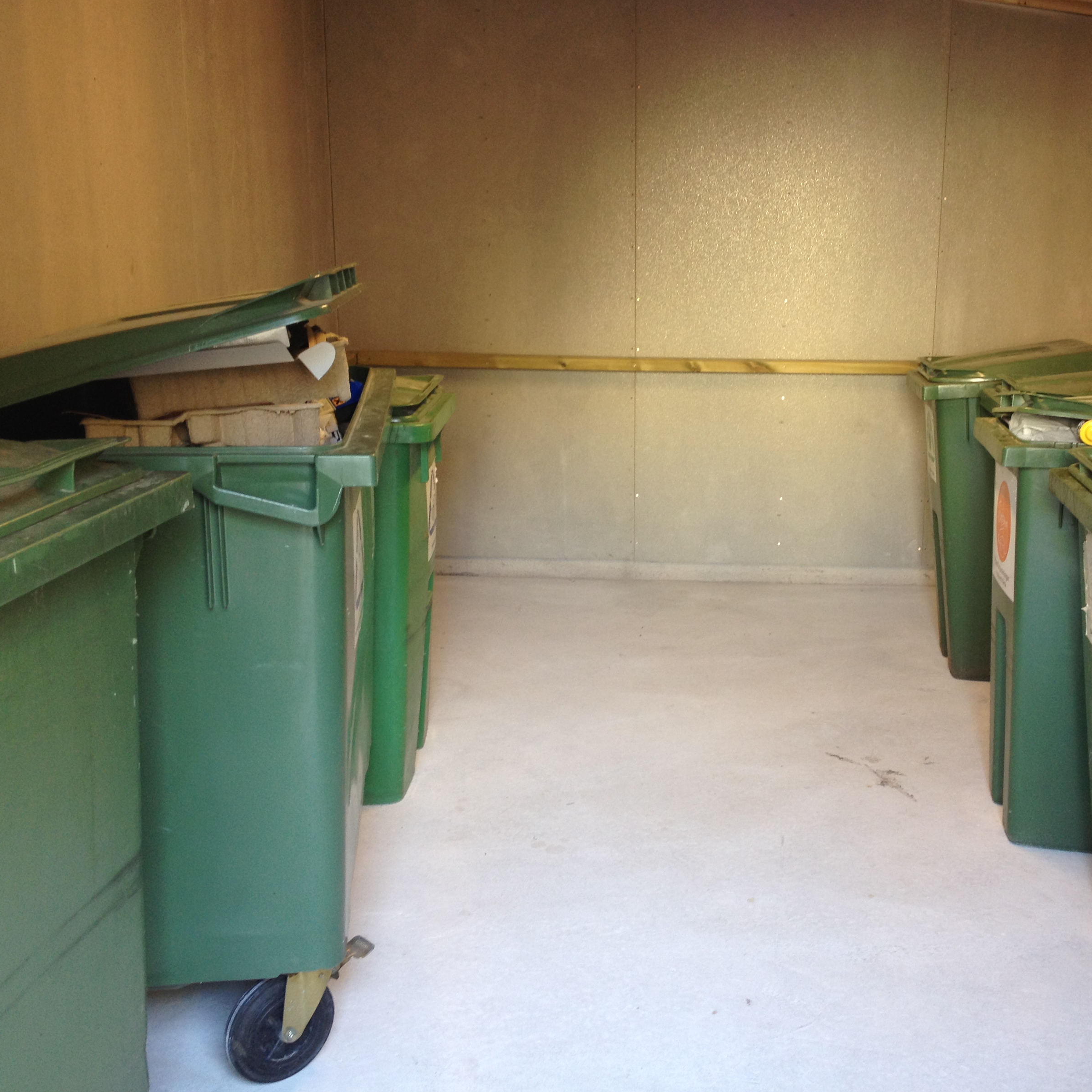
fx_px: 1499
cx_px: 688
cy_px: 538
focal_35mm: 42
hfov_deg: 39.7
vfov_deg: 40.0
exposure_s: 1/20
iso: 64
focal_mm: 4.28
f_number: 2.4
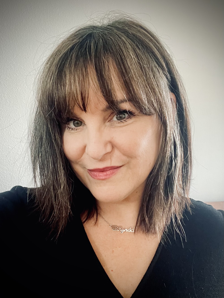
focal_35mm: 30
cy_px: 149
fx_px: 259
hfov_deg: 46.8
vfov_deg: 60.0
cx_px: 112
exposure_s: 1/30
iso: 400
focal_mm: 2.71
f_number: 2.2
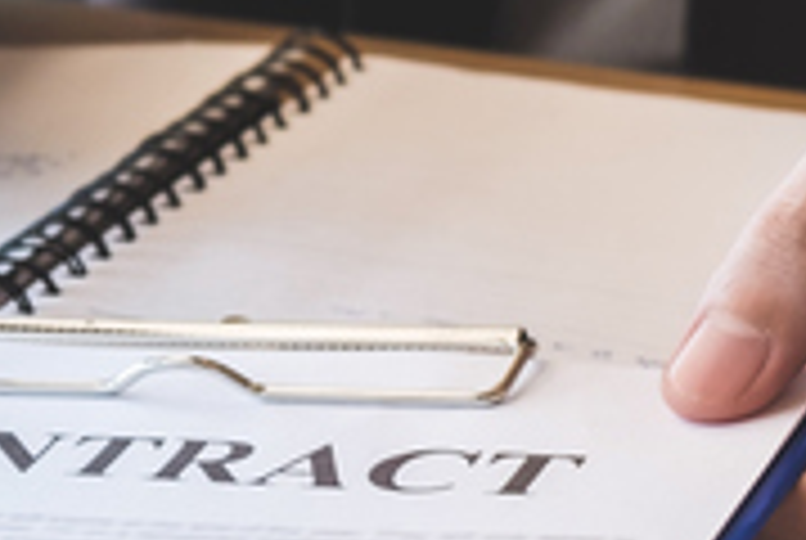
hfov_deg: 9.1
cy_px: 430
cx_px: -455
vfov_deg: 6.3
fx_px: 4934
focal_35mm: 220
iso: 250
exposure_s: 1/100
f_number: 3.2
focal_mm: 27.7
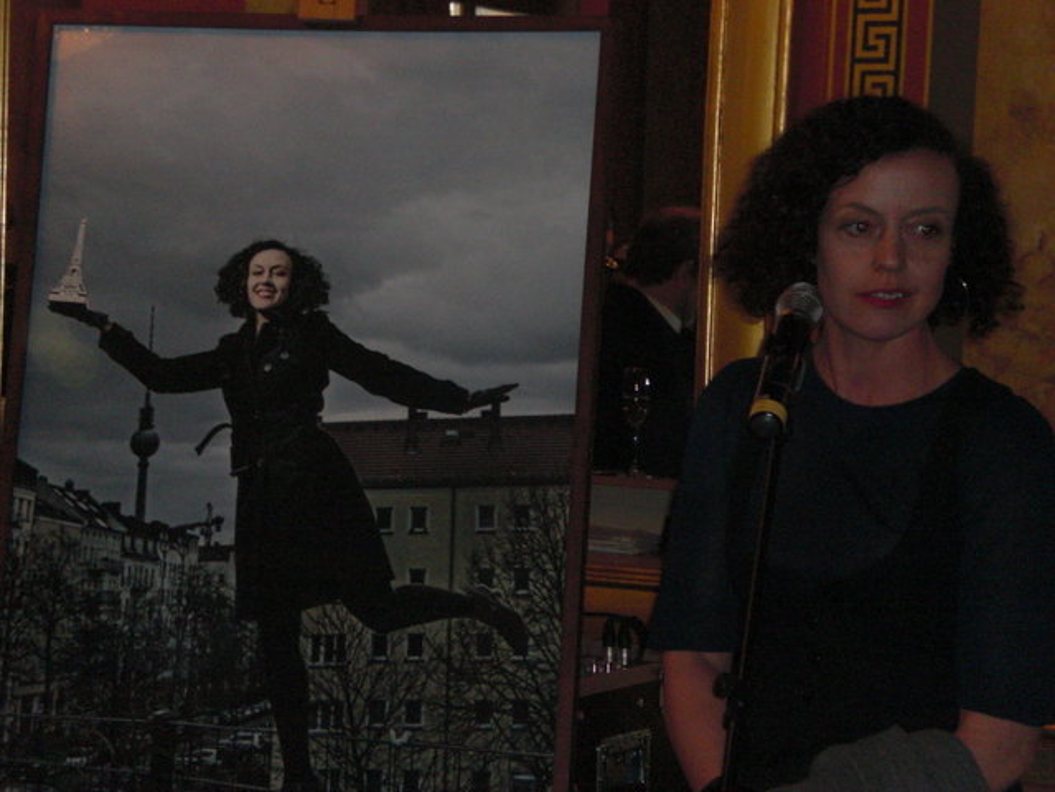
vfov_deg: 13.0
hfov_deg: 17.3
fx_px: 3474
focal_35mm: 114
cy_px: 396
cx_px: 528
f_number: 5.9
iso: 200
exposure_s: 1/60
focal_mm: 18.9
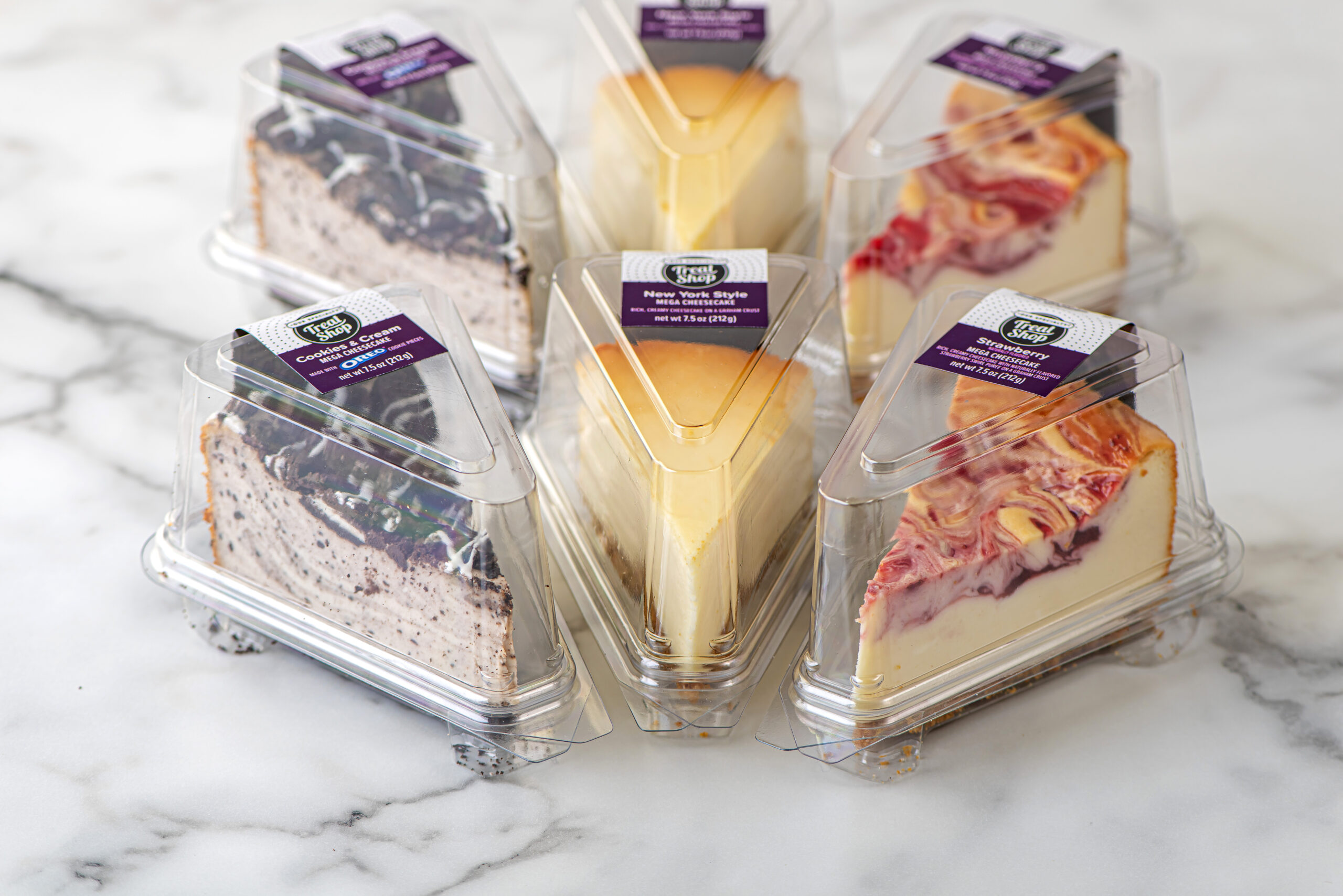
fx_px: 3918
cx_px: 672
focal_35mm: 105
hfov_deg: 19.4
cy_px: 448
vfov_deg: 13.1
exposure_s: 1/200
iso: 64
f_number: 5.6
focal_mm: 105
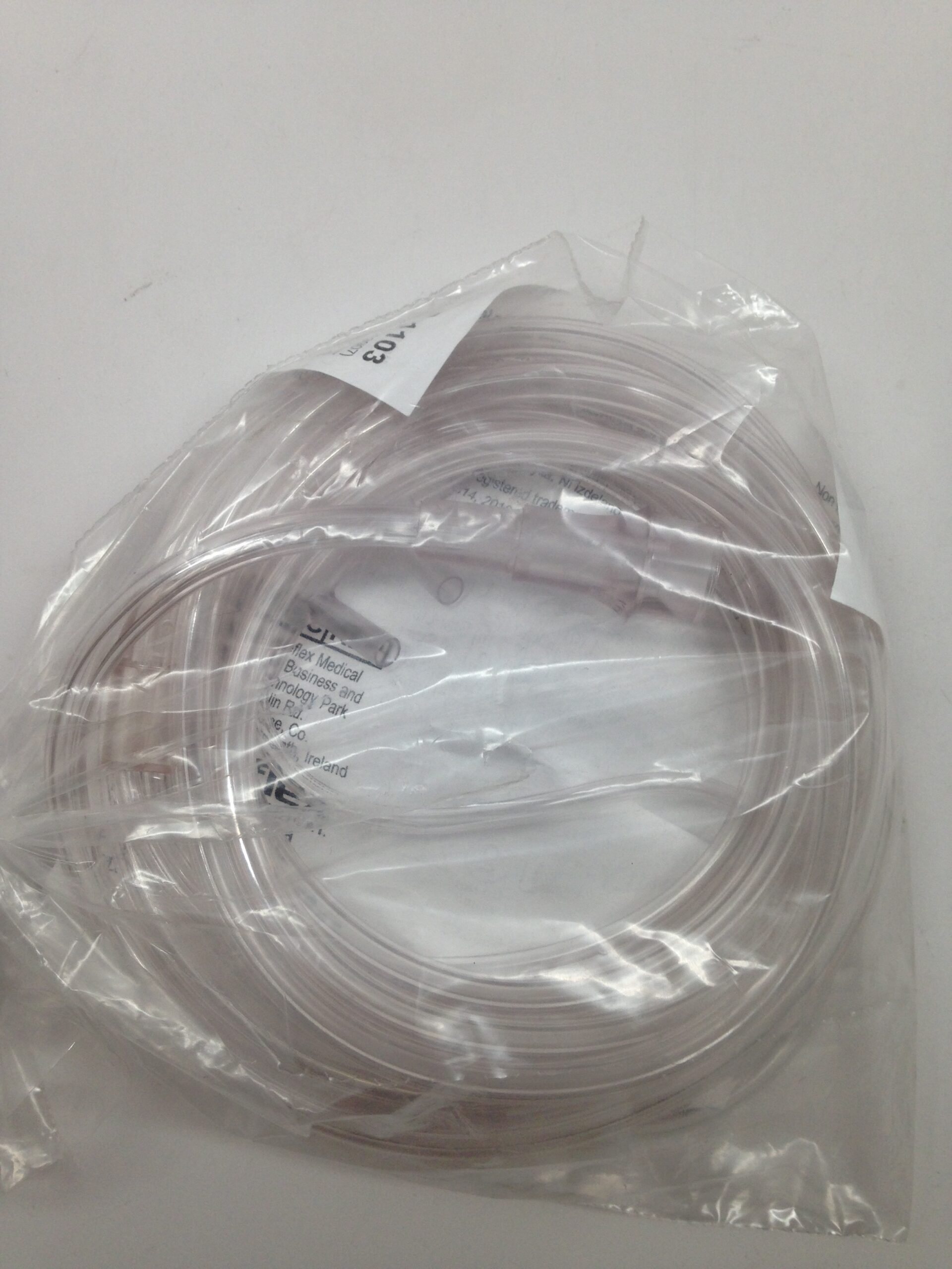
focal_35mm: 33
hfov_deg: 42.9
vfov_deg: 55.4
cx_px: 476
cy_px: 634
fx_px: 1210
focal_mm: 4.12
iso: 64
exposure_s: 1/60
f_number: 2.4
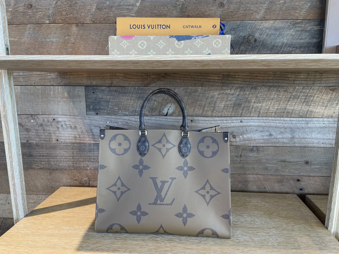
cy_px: 127
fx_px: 255
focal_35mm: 26
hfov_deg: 67.3
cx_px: 170
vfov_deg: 53.1
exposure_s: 1/121
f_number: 1.6
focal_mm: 4.2
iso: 100
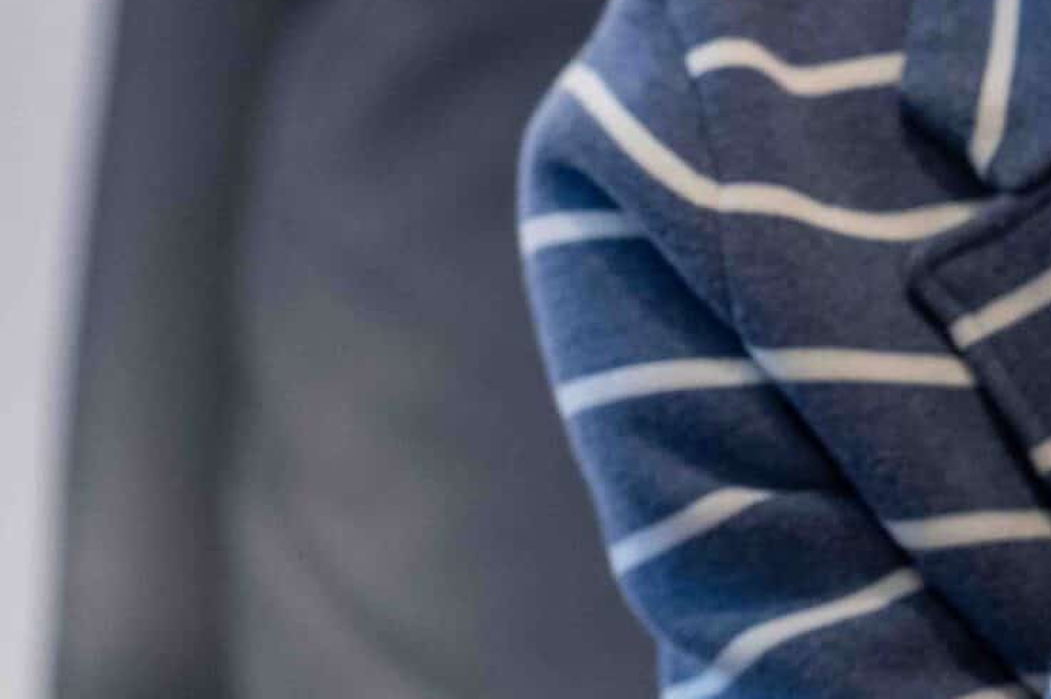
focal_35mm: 403
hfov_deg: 5.1
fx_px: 11755
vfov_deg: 3.4
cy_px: -166
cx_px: 1403
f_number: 2.8
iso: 3200
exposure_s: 1/160
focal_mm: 145
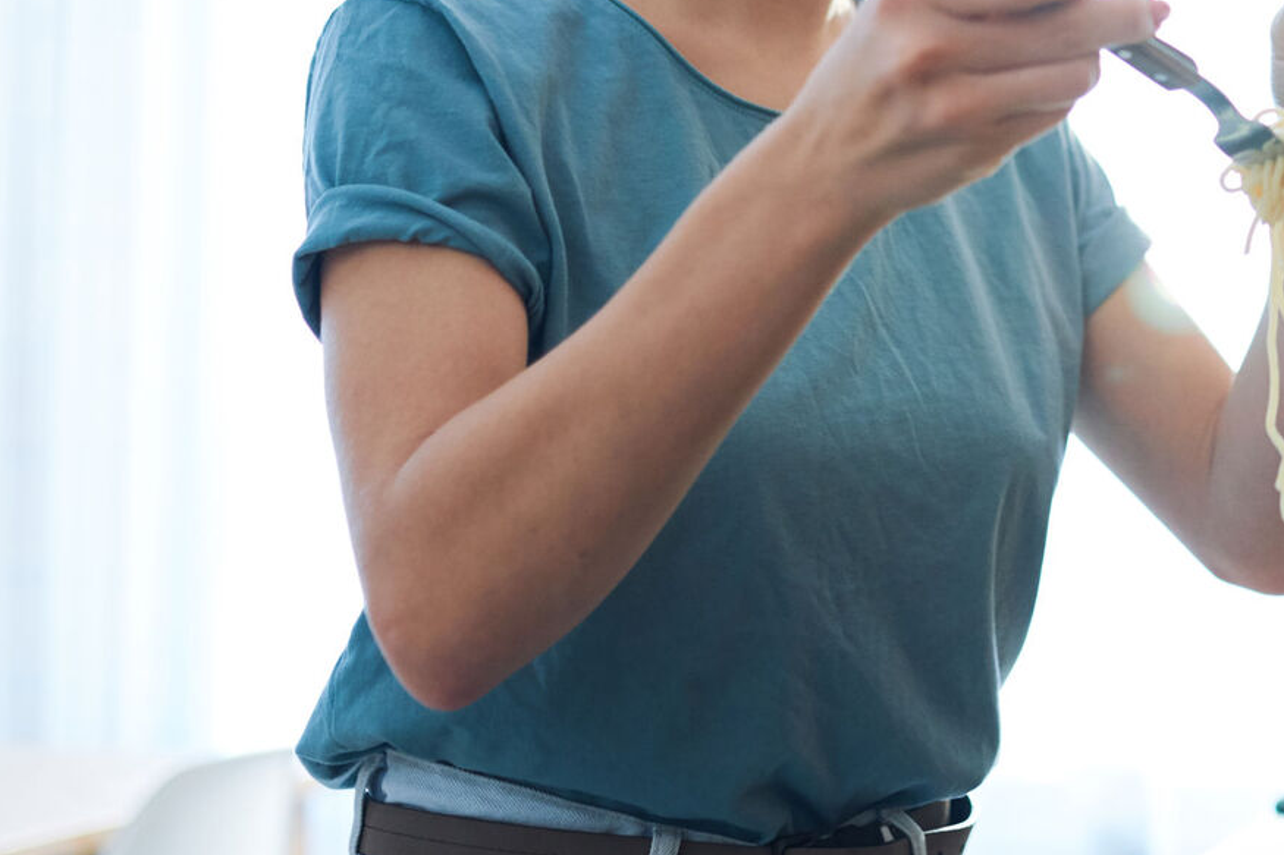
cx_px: 1322
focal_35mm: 80
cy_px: 111
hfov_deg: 24.1
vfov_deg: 16.9
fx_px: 2853
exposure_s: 1/160
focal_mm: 35
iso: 800
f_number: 2.2
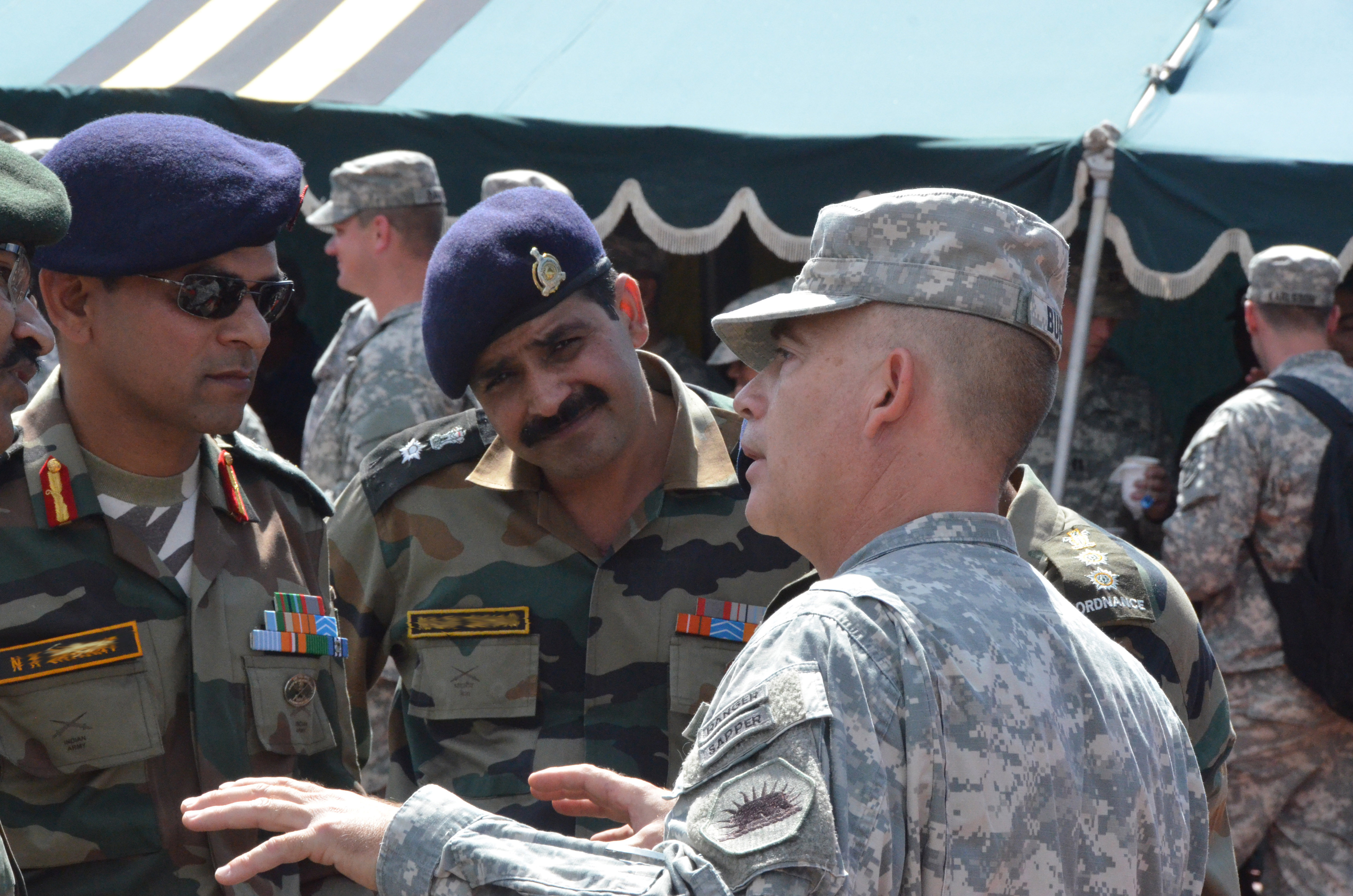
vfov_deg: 9.6
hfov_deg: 14.4
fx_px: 5345
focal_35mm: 142
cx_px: 676
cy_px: 448
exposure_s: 1/1250
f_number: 18
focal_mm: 95
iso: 3200
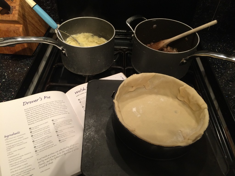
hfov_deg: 61.7
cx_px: 118
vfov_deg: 48.2
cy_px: 88
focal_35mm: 29
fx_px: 197
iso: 160
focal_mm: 4.15
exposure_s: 1/33
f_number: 2.2
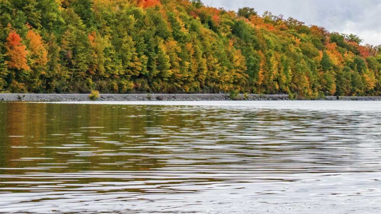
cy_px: 58
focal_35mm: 166
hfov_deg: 12.8
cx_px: 353
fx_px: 1677
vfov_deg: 7.3
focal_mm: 52
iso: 400
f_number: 6.3
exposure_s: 1/1600
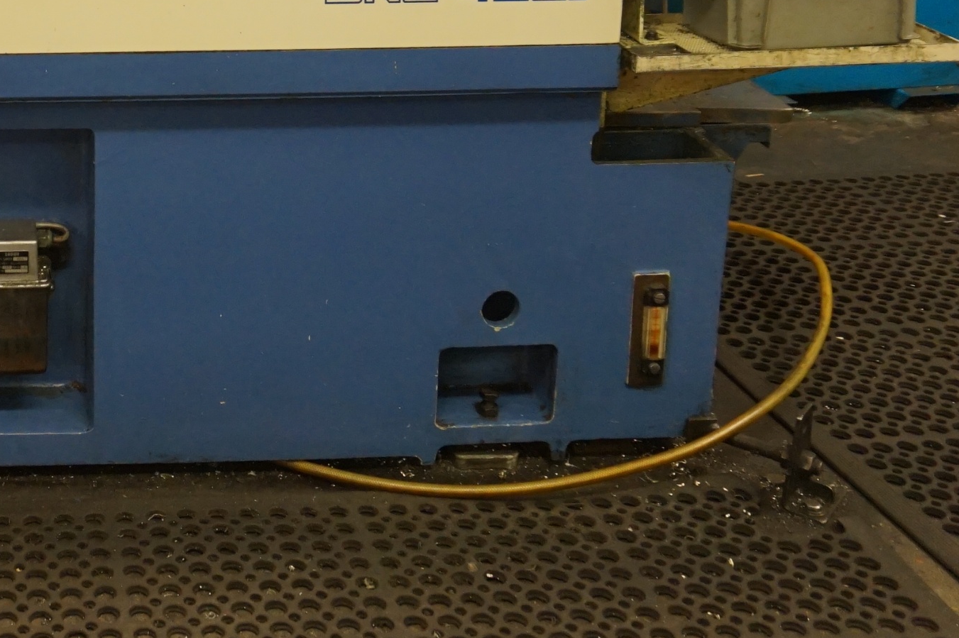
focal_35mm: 58
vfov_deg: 21.8
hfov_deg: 32.1
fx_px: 1544
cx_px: 27
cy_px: -100
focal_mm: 16
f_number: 4
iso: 1000
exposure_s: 1/160
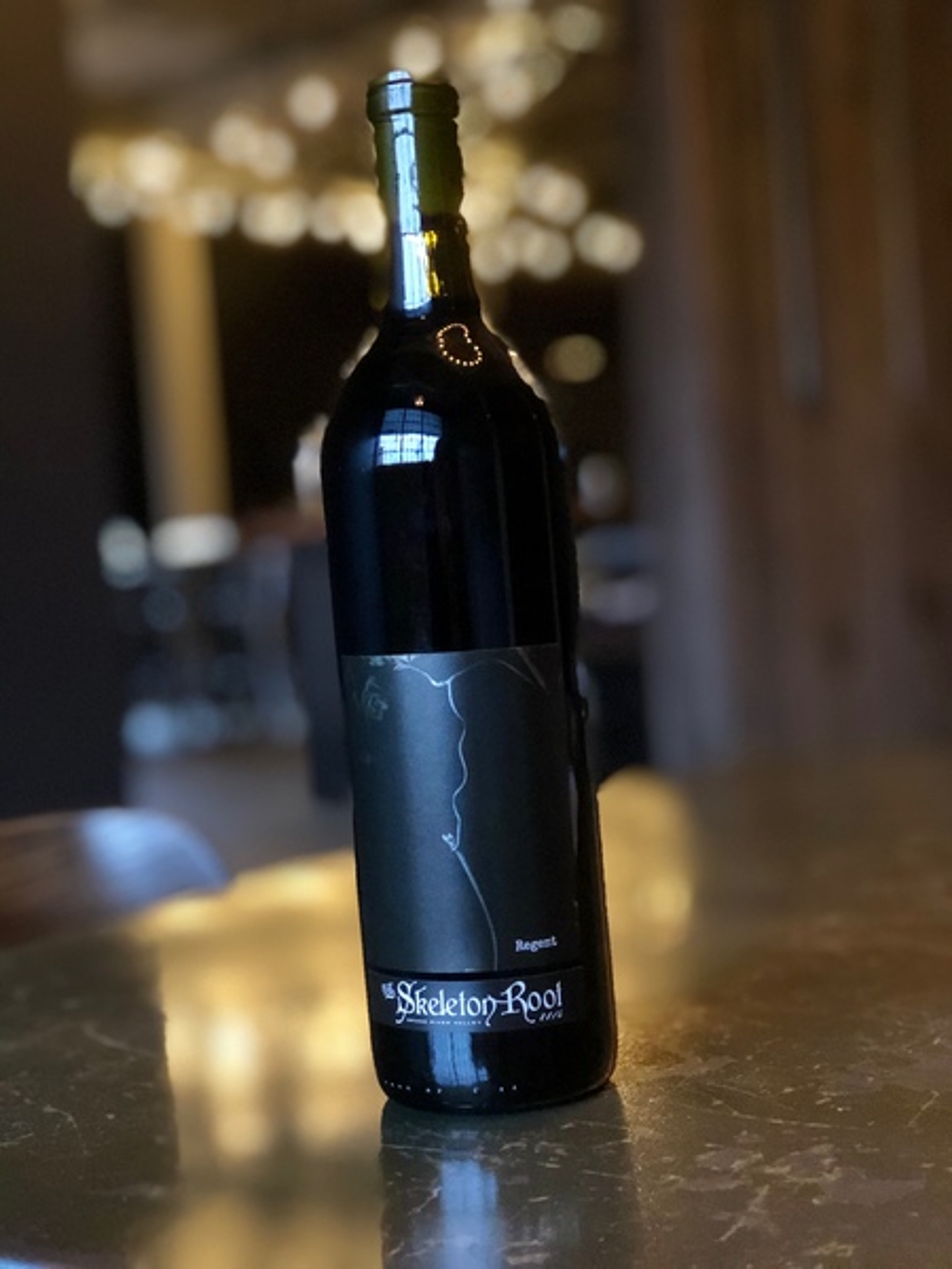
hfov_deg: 25.7
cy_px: 634
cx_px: 476
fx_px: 2090
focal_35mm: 57
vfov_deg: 33.8
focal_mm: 6.6
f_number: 2.8
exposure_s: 1/30
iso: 1250
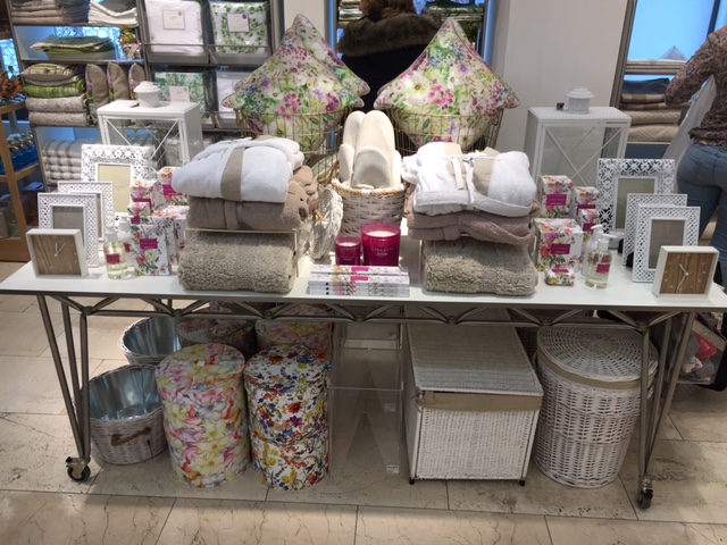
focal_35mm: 29
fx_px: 609
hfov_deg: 61.7
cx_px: 364
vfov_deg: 48.2
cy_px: 272
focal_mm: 4.15
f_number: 2.2
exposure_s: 1/50
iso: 25
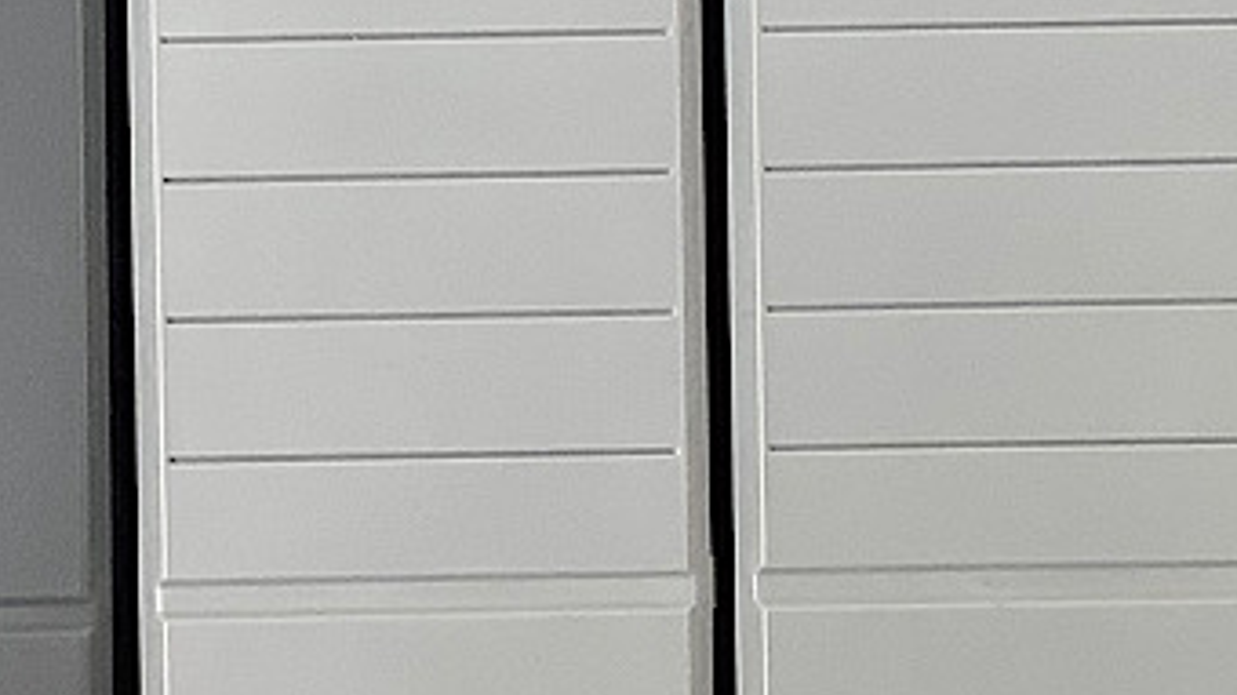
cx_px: 529
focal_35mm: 118
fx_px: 3869
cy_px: -25
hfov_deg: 18.2
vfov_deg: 10.2
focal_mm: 3.3
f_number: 2.4
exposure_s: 1/100
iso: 80
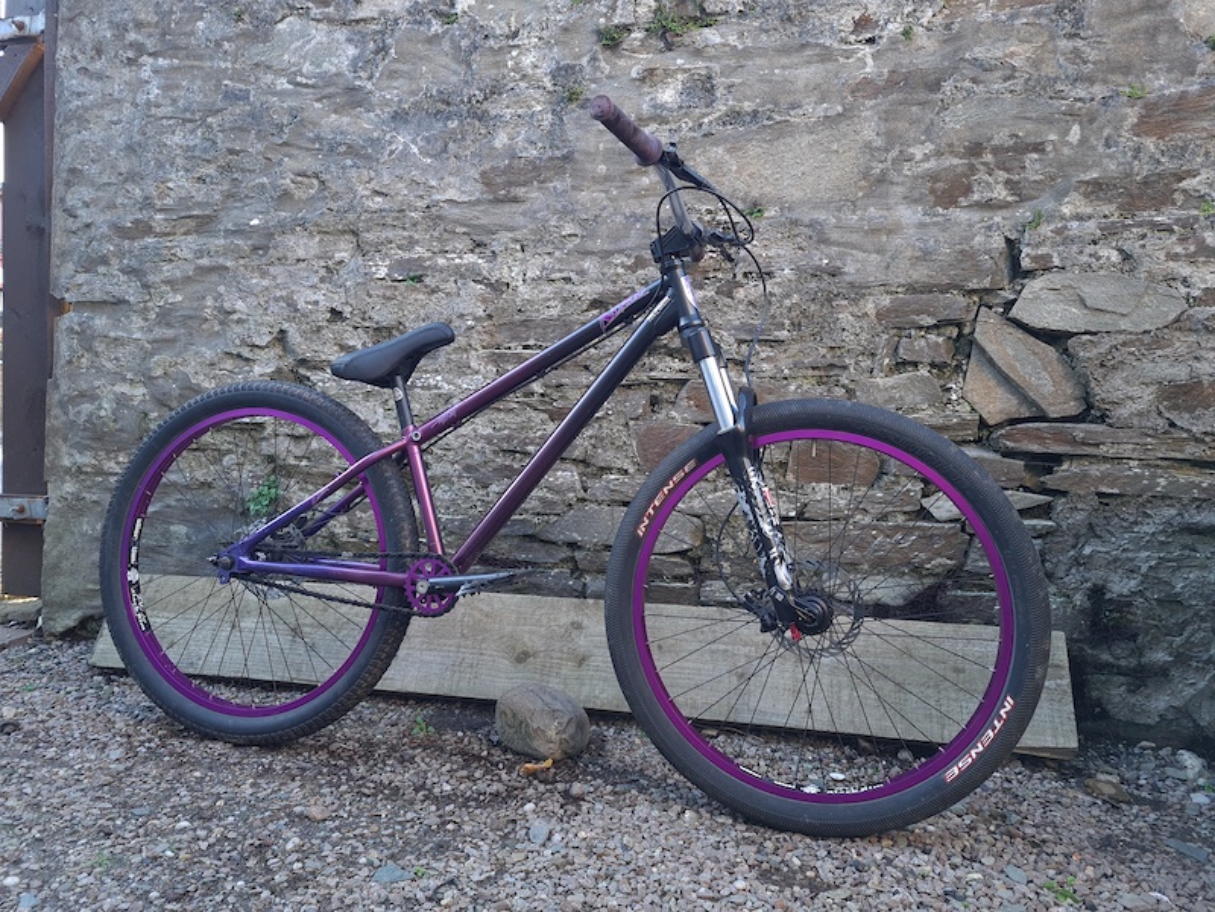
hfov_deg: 67.3
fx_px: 913
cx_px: 608
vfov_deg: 53.1
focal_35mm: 26
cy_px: 456
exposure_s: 1/50
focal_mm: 5.4
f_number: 1.8
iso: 100
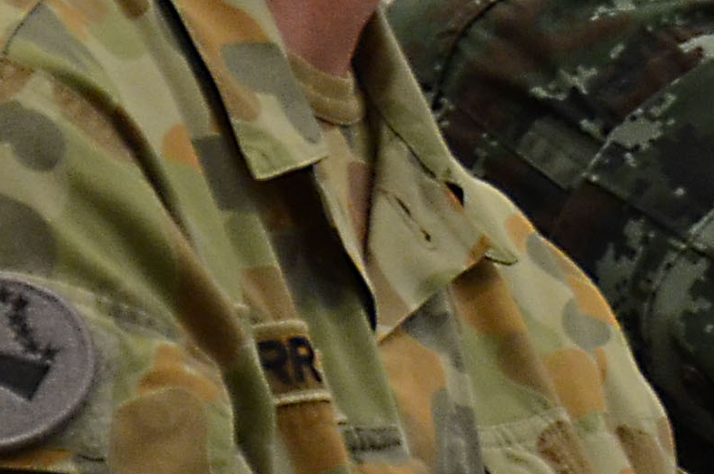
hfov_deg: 2.1
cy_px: 254
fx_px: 19542
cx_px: 1923
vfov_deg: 1.4
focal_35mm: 987
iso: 1250
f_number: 5.6
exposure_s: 1/25
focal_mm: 105
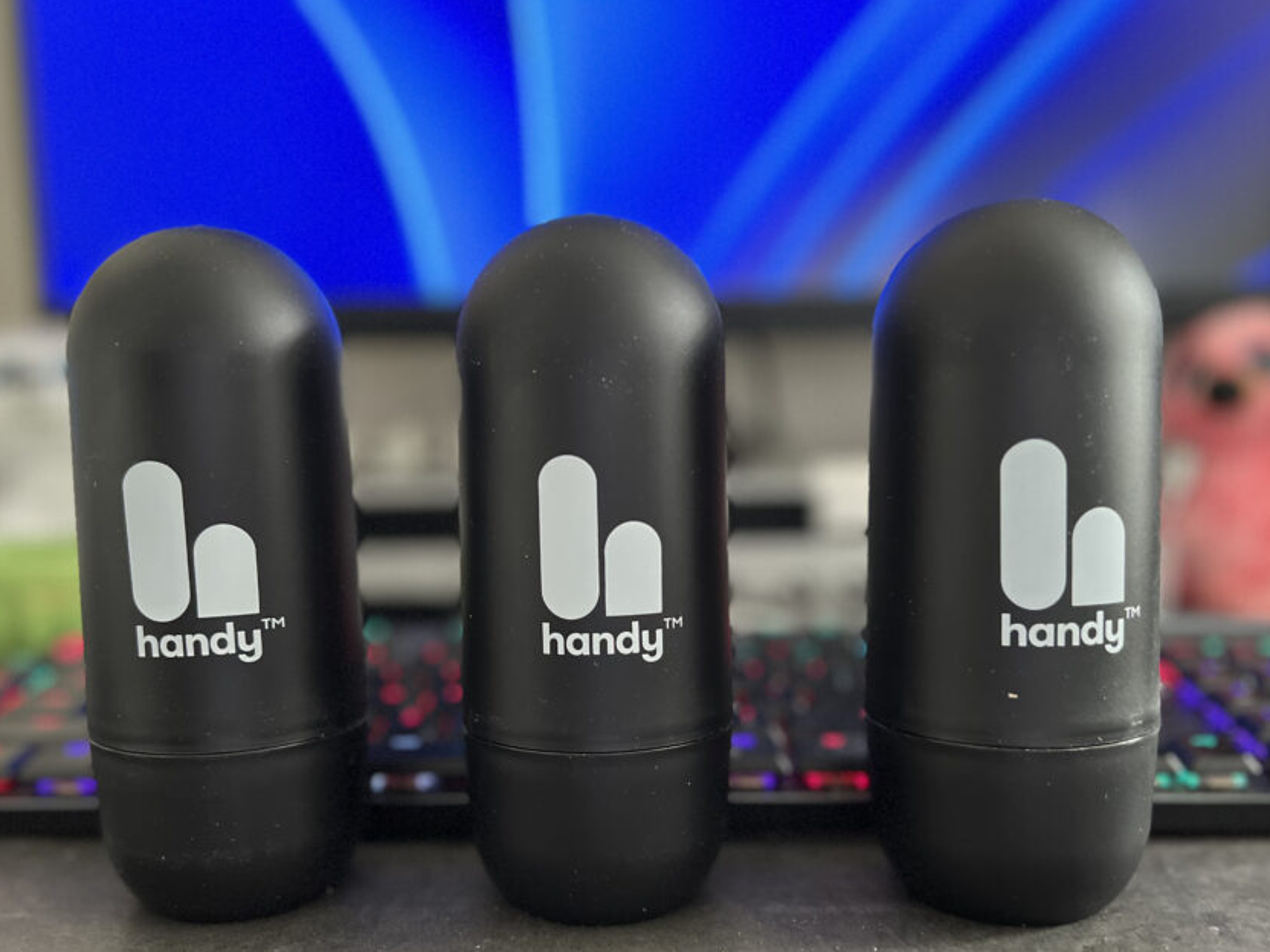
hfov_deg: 56.8
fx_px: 1174
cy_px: 578
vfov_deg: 43.9
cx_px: 594
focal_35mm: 32
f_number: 1.5
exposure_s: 1/30
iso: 640
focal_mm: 5.7
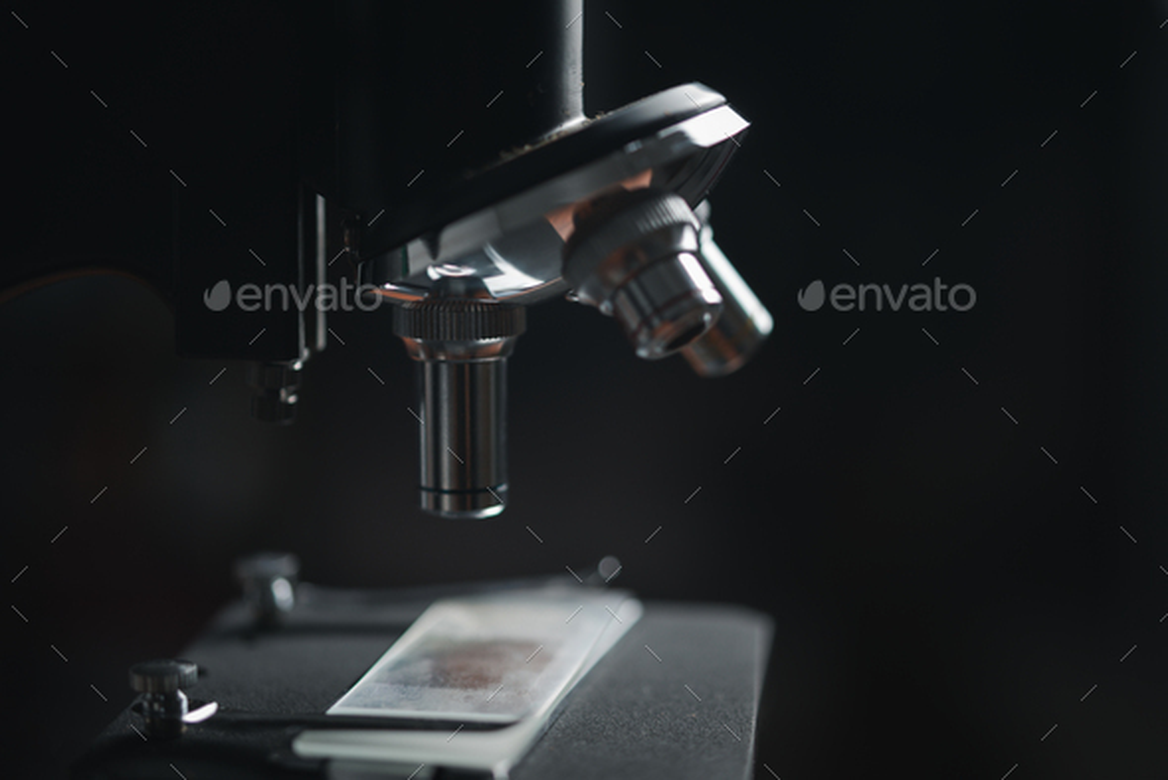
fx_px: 1948
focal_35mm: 60
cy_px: 390
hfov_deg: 33.4
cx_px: 584
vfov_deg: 22.6
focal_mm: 60
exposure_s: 1/60
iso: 220
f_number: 3
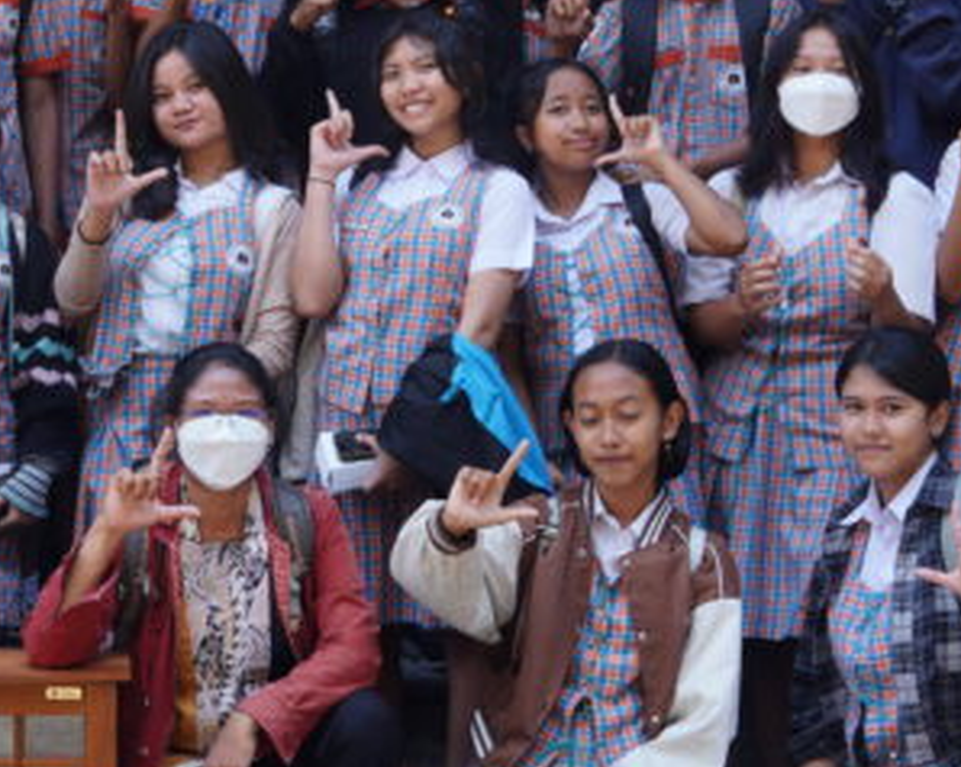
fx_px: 3098
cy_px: 190
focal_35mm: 109
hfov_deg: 17.2
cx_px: -32
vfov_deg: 14.1
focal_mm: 30
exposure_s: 1/200
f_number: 9
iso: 500
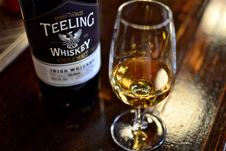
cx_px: 113
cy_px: 76
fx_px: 330
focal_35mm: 52
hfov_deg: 37.9
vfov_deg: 25.8
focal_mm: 35
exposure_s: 1/20
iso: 200
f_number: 1.8
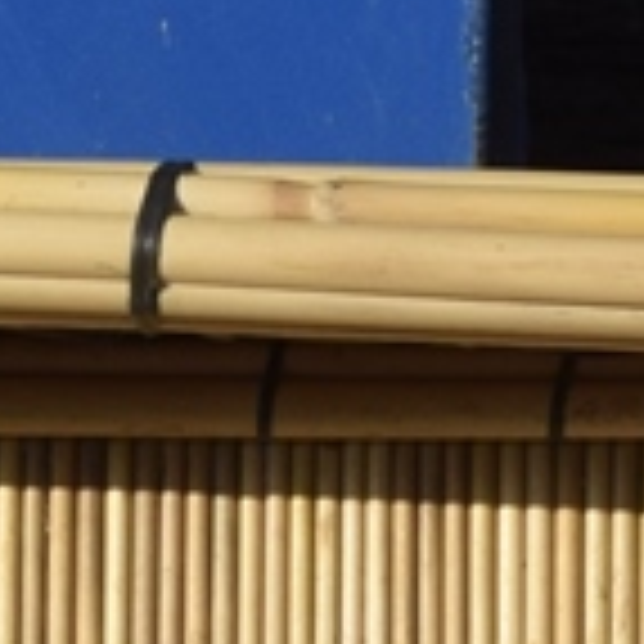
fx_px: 9724
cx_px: 23
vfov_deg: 3.8
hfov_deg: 3.8
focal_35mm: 462
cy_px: 946
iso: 200
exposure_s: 1/500
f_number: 11
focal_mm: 32
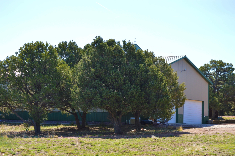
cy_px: 78
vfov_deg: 16.5
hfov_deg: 24.6
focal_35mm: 82
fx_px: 538
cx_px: 118
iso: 400
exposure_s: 1/1000
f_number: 4.5
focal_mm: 55
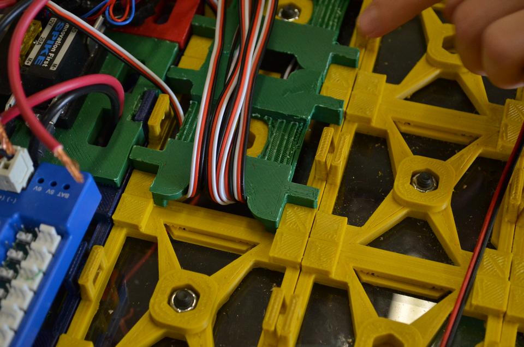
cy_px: 174
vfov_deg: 20.5
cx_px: 262
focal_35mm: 66
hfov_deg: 30.6
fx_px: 959
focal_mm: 44
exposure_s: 1/160
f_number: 5.3
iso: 1000
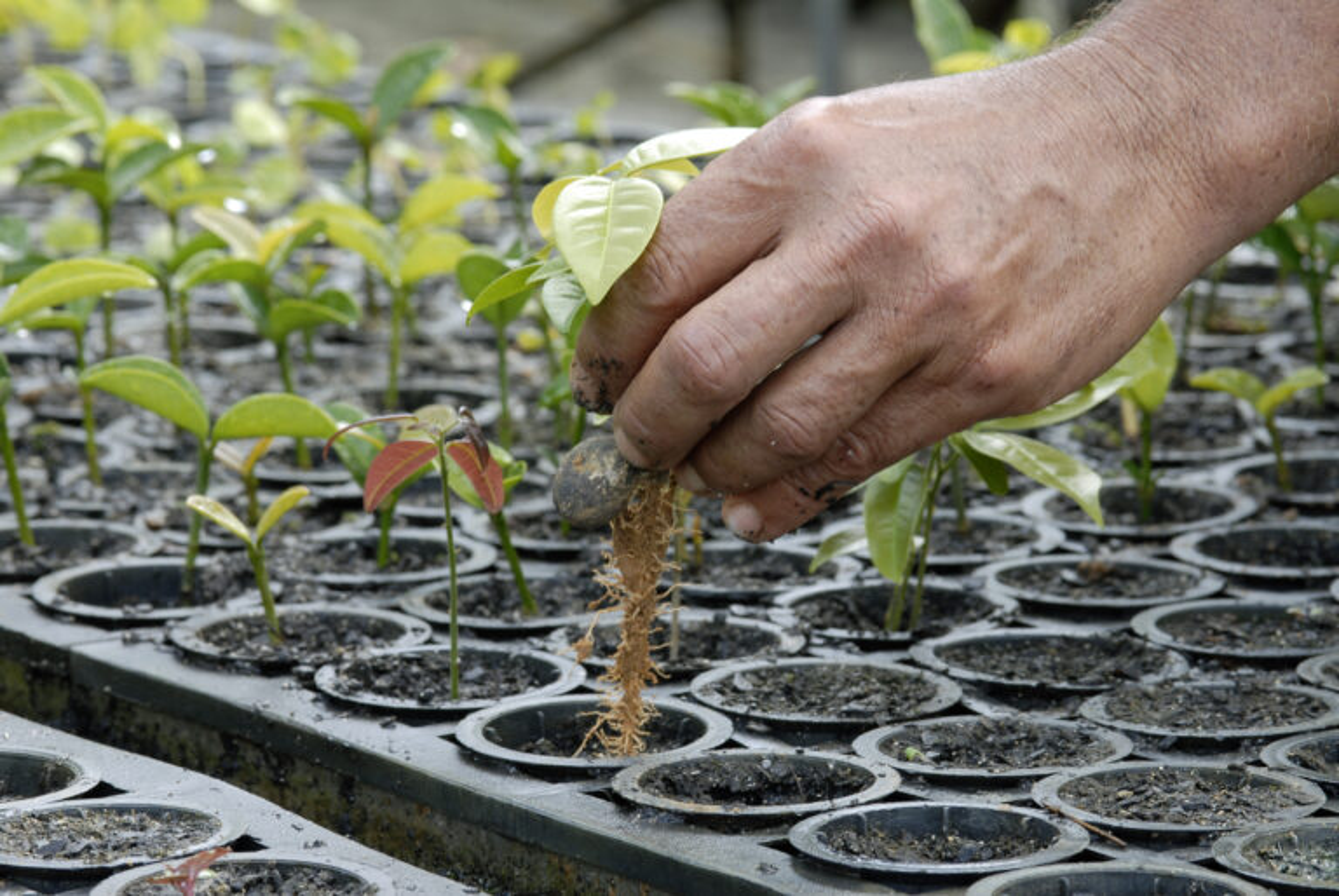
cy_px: 448
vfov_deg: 8.7
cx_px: 670
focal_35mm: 158
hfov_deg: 13.0
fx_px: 5865
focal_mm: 105
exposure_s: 1/6
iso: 100
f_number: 13
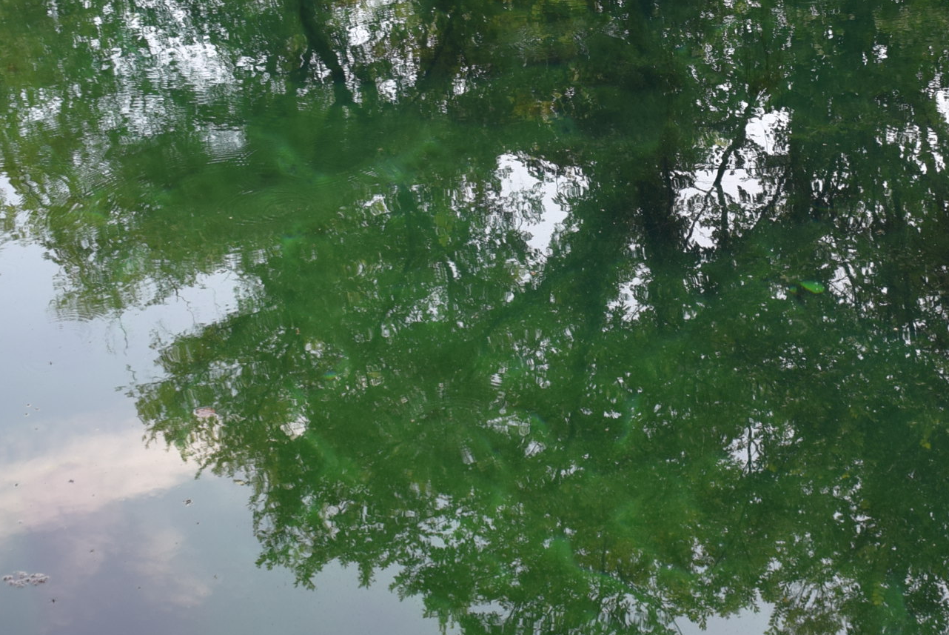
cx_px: 697
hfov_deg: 31.4
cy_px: 110
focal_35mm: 63
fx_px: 1662
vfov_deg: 21.3
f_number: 3.5
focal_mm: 18
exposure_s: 1/80
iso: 200
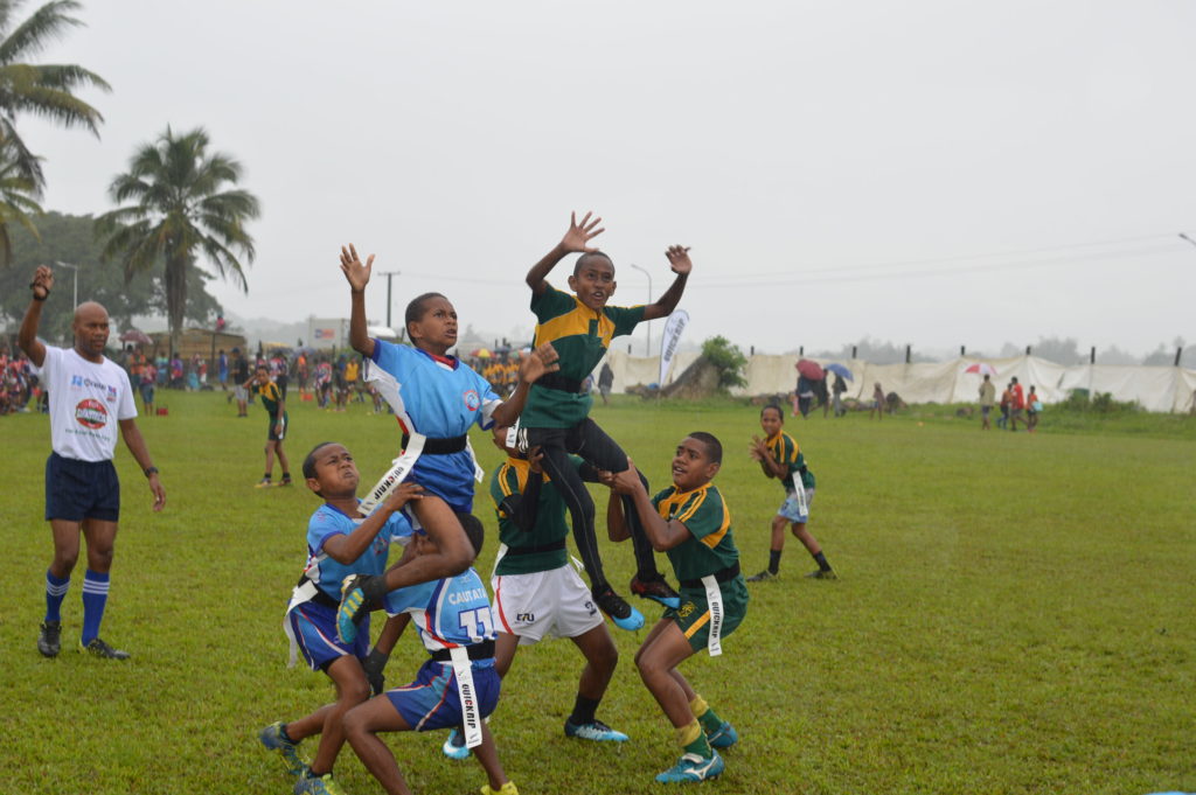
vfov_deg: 25.7
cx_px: 598
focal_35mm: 52
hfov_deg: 37.9
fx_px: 1743
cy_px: 398
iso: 100
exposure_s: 1/160
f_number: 4
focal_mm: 35
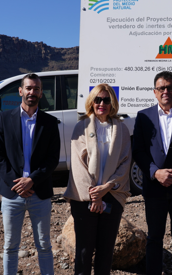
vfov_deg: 24.1
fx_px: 645
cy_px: 137
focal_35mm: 86
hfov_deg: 15.1
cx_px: 138
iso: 100
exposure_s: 1/200
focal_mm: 56
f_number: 11
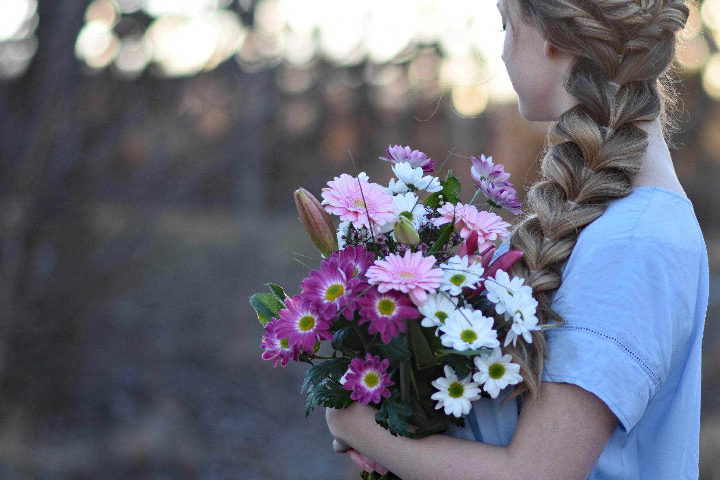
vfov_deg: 8.2
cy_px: 170
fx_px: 3333
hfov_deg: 12.3
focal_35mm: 167
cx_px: 437
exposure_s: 1/800
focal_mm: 85
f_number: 2.2
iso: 200
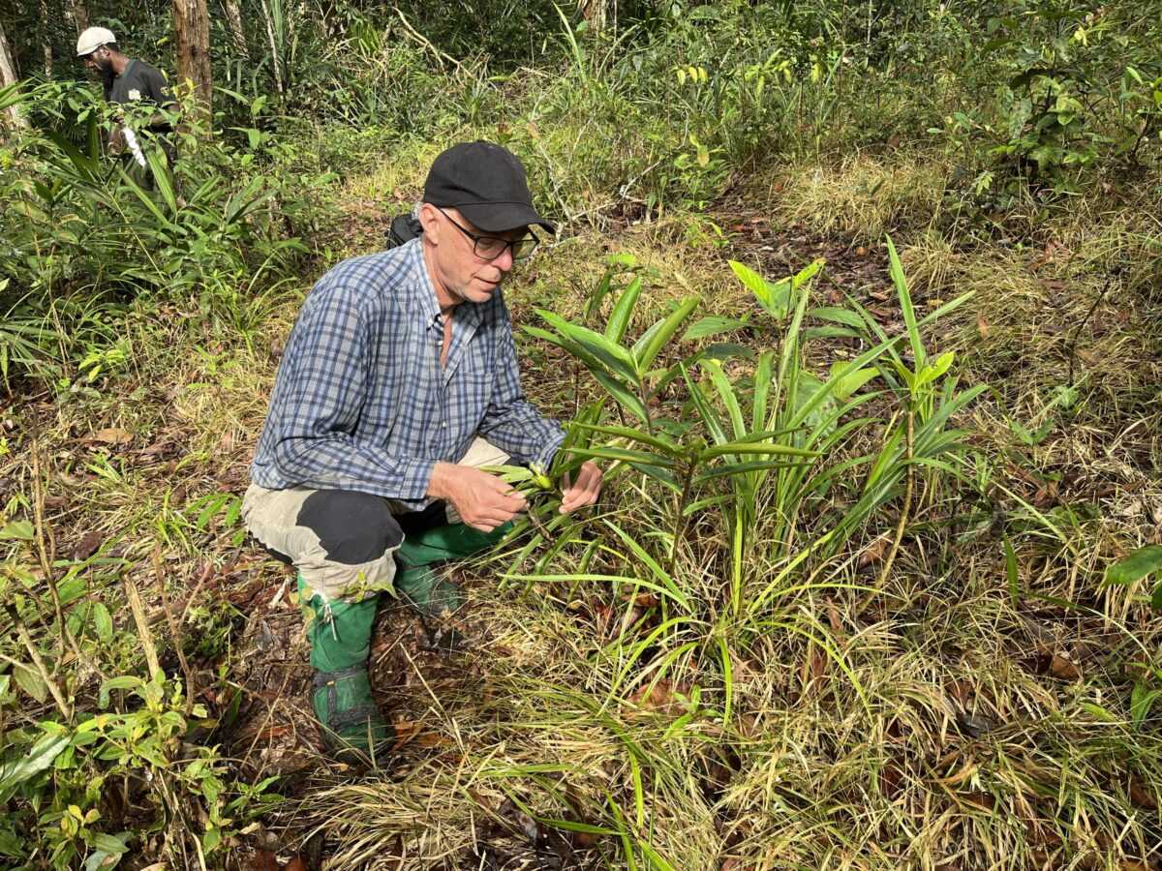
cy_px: 436
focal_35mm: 26
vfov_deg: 53.1
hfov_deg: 67.3
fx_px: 873
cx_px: 581
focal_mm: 5.1
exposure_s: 1/274
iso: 40
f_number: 1.6
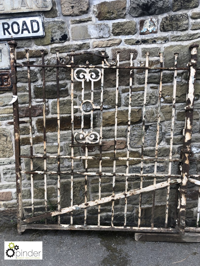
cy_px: 133
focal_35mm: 28
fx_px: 216
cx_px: 100
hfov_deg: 49.7
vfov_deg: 63.4
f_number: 1.8
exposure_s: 1/202
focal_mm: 4
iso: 20
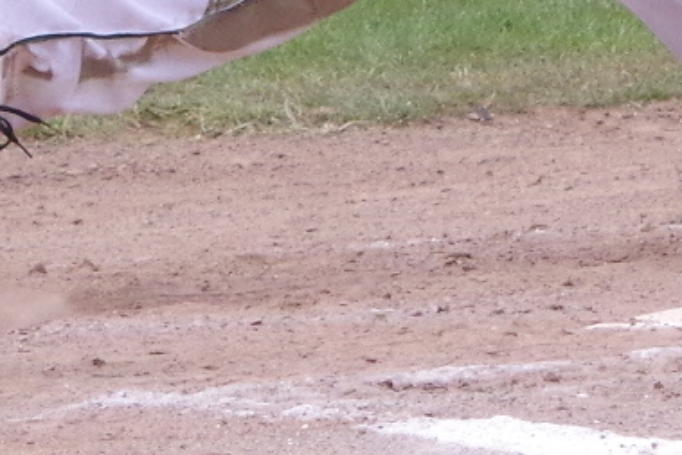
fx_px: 11522
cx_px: 446
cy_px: -538
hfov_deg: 3.4
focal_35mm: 608
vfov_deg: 2.3
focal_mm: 80
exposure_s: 1/3200
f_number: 8
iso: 1600
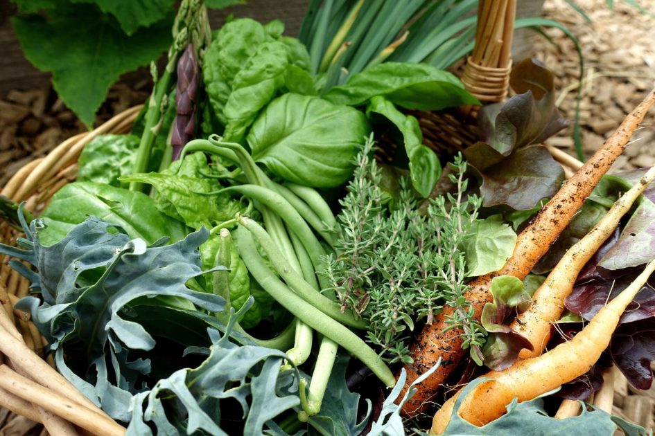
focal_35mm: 24
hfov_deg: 73.7
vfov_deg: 53.1
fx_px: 437
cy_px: 218
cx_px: 328
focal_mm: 8.8
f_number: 4
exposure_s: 1/250
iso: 125
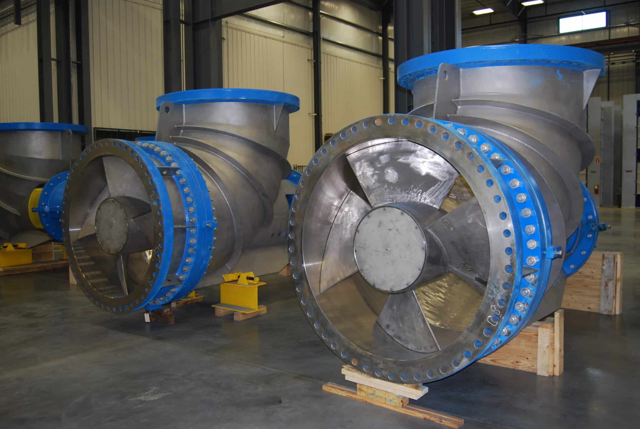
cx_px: 320
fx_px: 588
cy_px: 214
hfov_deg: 57.1
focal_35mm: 33
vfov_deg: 40.1
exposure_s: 1/60
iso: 200
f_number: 3.8
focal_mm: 22
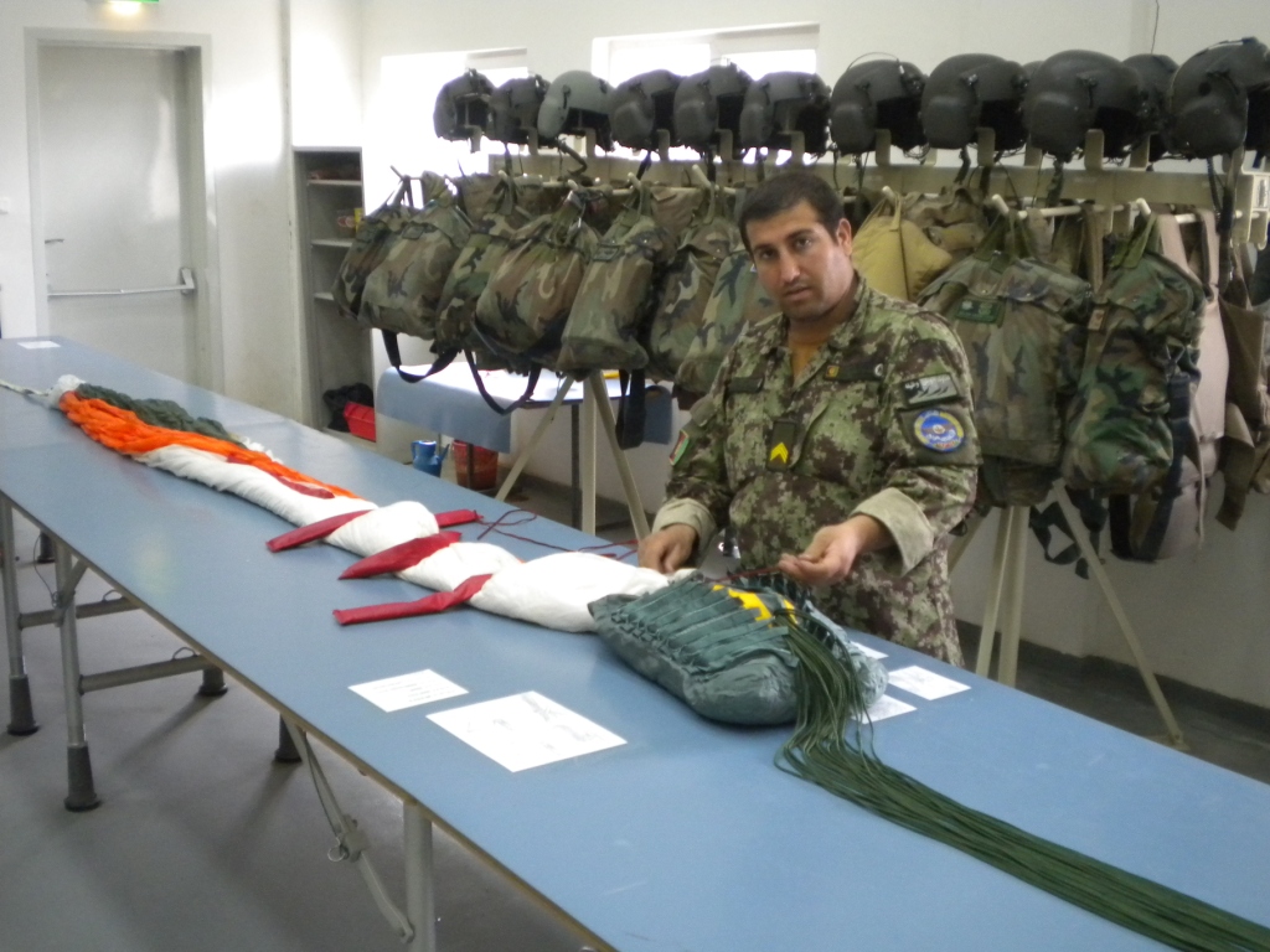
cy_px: 476
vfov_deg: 35.1
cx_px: 635
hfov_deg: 45.8
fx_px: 1504
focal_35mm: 41
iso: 400
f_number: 3.5
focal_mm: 7.4
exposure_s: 1/31.8
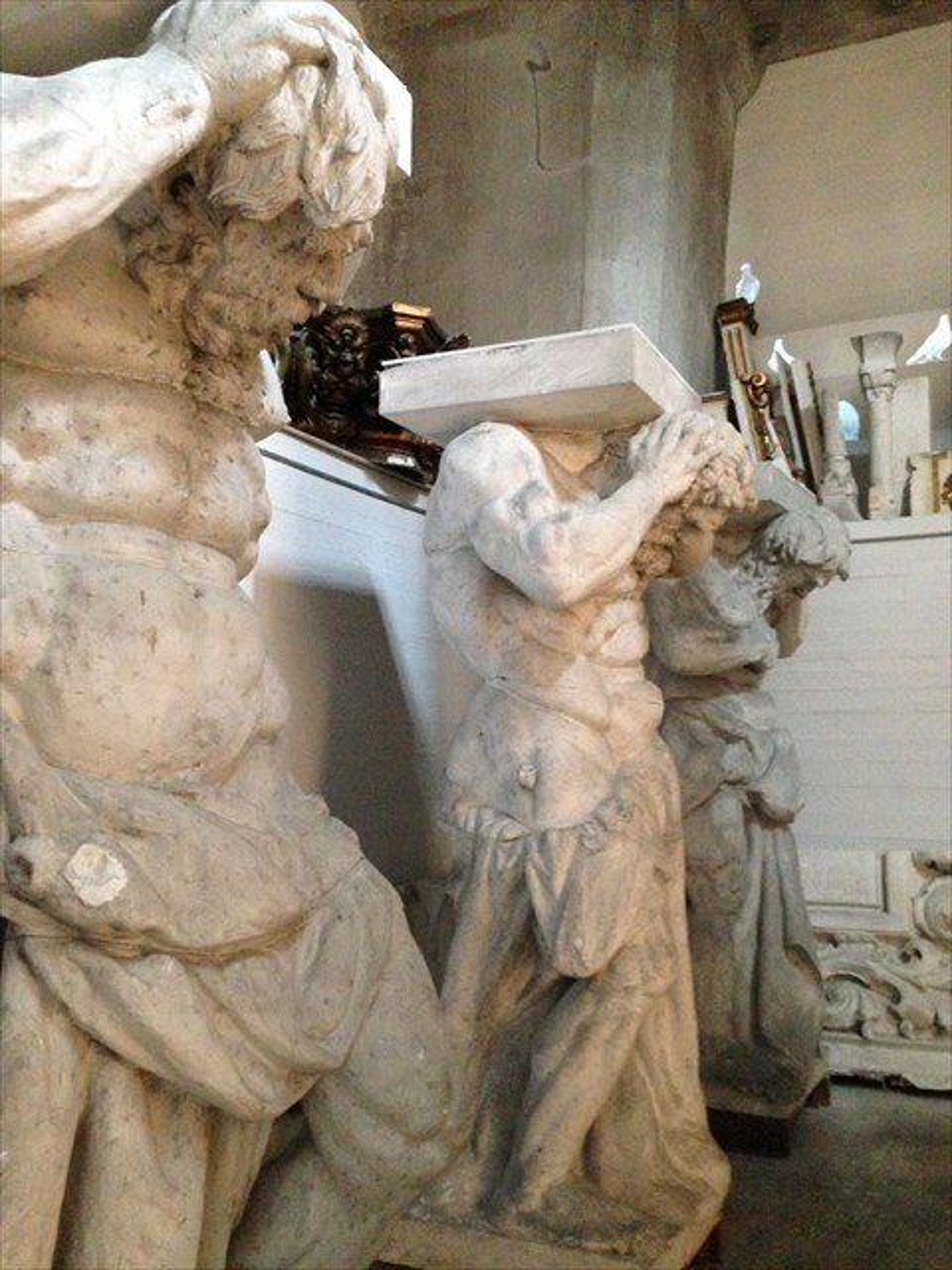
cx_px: 476
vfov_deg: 55.4
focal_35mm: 33
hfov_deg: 42.9
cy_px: 635
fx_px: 1210
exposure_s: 1/15
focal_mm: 4.12
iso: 640
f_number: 2.4
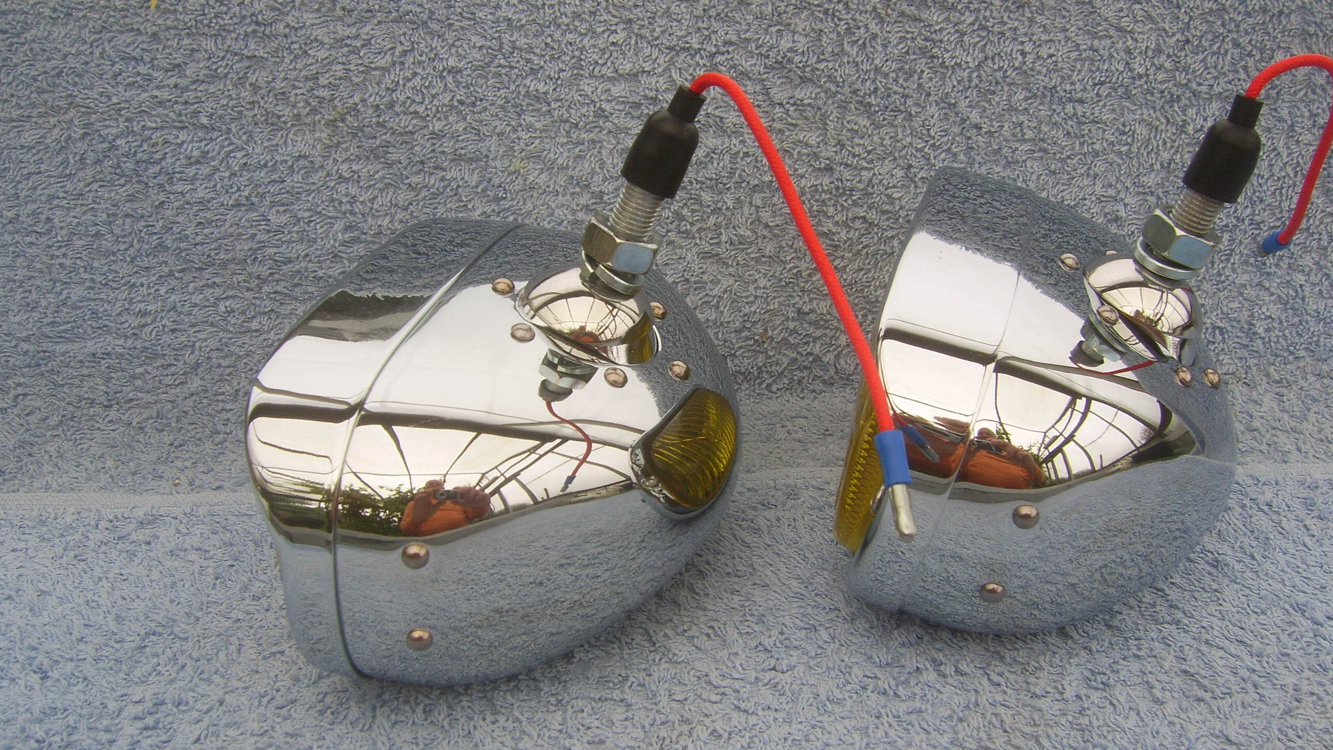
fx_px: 1484
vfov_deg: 28.3
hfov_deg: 48.4
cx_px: 666
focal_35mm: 42
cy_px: 354
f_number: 5.7
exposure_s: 1/80
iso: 50
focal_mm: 7.8
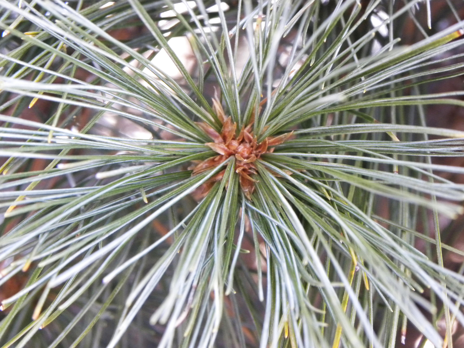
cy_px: 174
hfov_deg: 12.2
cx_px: 232
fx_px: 2171
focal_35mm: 162
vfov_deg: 9.2
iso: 400
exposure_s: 1/86.7
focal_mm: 28.8
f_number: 4.5
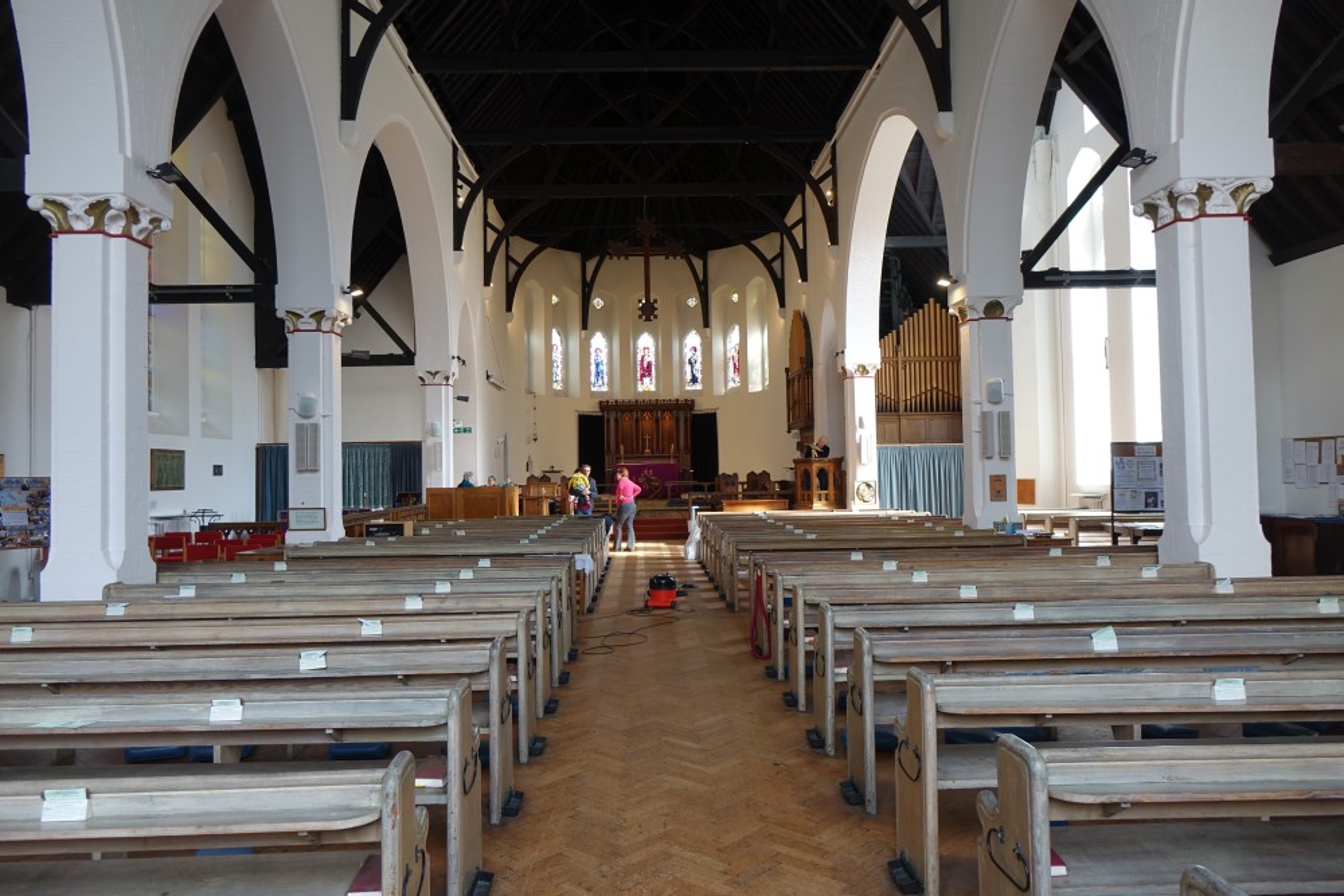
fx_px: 896
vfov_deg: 53.1
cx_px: 672
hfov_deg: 73.7
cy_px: 448
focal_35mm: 24
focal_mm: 8.8
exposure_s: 1/40
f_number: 2.8
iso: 125
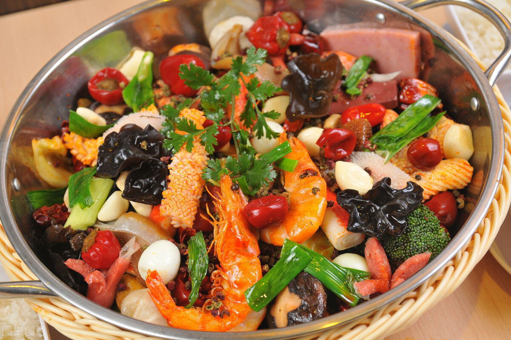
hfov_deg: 29.9
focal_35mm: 68
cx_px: 256
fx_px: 957
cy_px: 170
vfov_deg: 20.1
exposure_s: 1/80
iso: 500
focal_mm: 45
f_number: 4.5
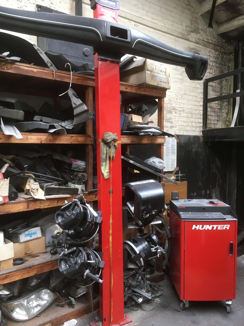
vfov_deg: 61.7
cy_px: 163
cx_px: 122
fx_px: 273
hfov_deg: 48.2
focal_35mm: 29
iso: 50
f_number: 2.2
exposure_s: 1/33
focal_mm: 4.15
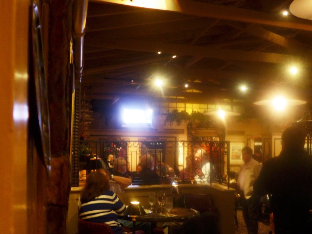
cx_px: 214
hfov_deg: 44.9
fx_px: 370
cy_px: 147
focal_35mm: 41
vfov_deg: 34.9
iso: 400
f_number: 2
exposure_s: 1/8
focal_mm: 6
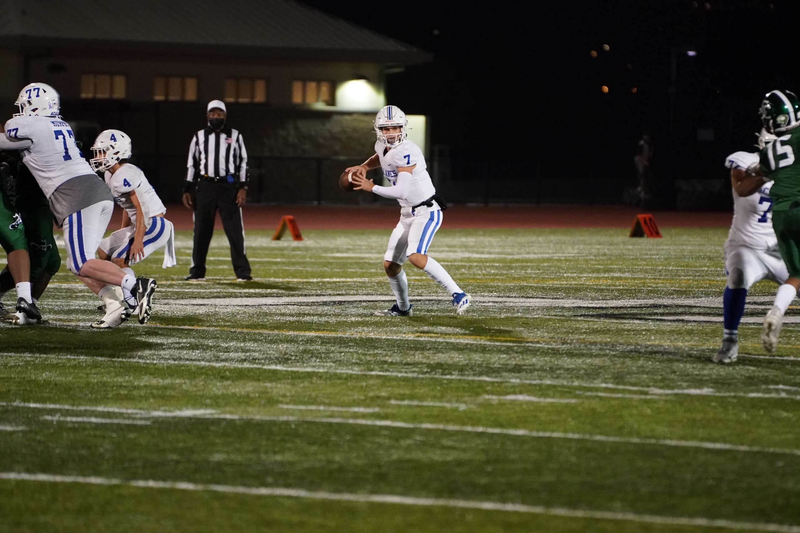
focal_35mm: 270
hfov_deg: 7.6
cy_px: 266
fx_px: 6000
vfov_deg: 5.1
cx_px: 400
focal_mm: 180
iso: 5000
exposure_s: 1/800
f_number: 2.8
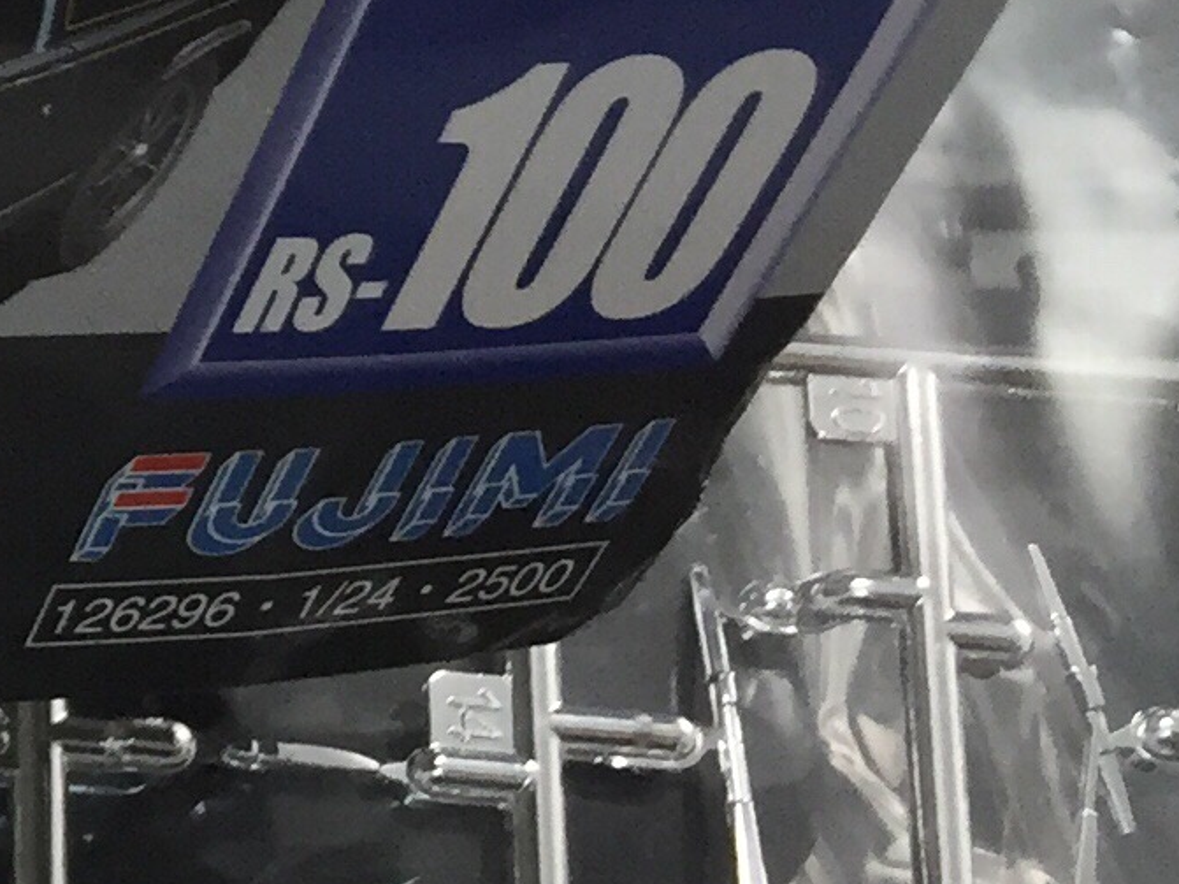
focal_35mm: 141
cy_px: 341
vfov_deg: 10.5
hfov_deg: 11.6
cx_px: -1595
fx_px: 4802
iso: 32
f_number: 2.2
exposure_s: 1/33
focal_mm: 4.15
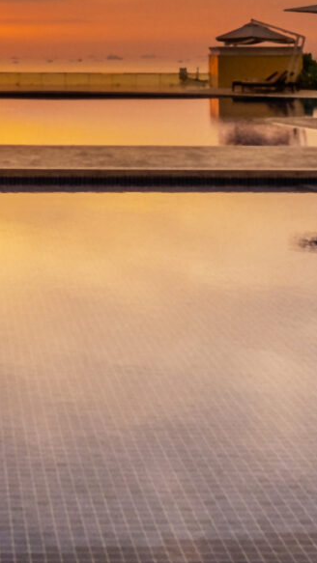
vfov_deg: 28.3
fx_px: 1031
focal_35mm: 69
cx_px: -32
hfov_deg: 16.9
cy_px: -28
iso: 200
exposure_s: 1/40
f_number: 16
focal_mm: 10
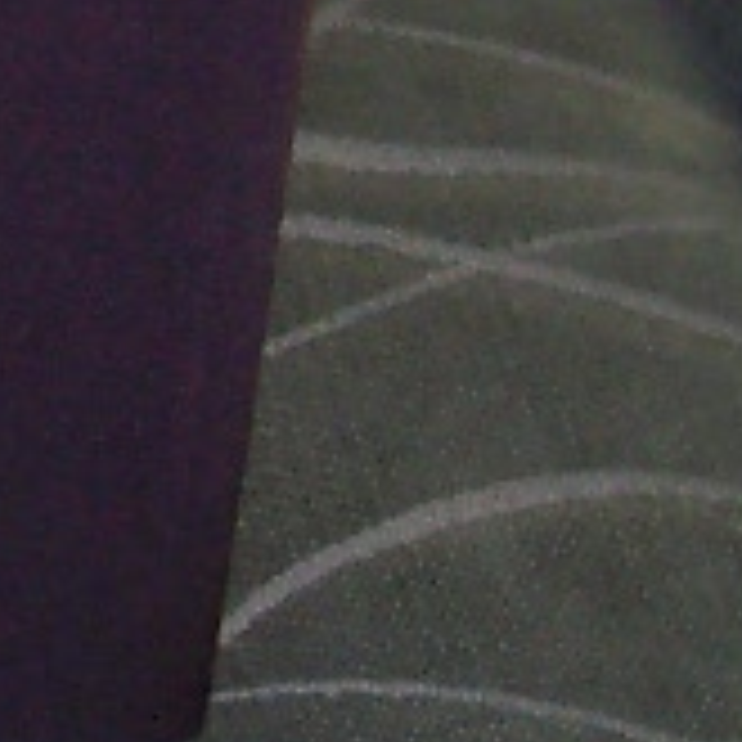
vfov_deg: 6.6
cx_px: -1304
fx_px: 6354
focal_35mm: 262
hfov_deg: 6.3
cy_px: -139
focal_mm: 8
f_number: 2.8
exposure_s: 1/30
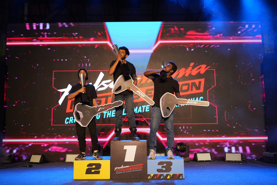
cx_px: 138
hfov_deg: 54.4
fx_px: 269
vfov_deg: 37.9
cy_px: 92
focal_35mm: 35
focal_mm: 35
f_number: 2.8
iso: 1250
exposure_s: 1/160
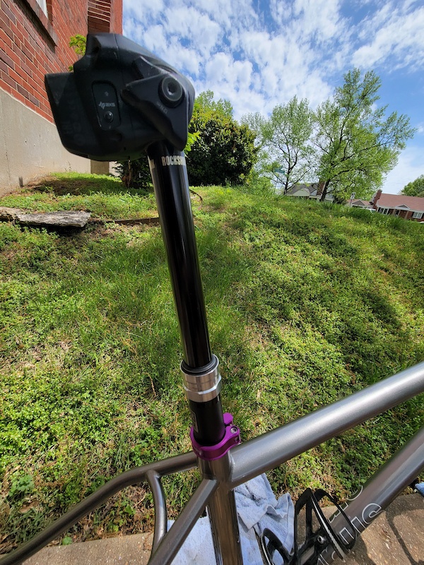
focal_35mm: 13
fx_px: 212
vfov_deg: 106.2
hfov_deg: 89.9
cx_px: 212
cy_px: 282
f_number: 2.2
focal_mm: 2.2
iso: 50
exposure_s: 1/1311
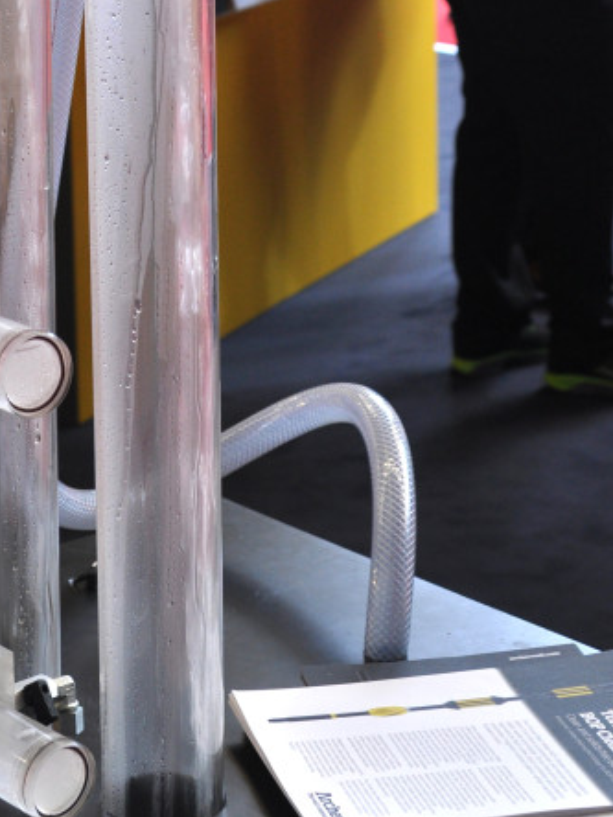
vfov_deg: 20.4
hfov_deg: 15.6
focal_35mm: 93
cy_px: -20
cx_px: 2
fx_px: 2196
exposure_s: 1/60
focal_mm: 28
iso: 400
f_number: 4
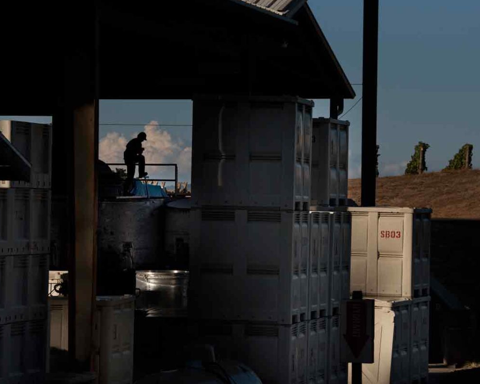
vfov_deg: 10.0
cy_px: 192
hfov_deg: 12.5
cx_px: 264
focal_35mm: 154
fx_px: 2188
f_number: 10
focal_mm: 135
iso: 800
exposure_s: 1/4000
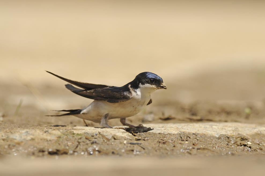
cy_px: 88
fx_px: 5514
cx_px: 132
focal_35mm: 750
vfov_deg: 1.8
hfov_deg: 2.8
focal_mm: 500
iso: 250
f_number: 8
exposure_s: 1/1250
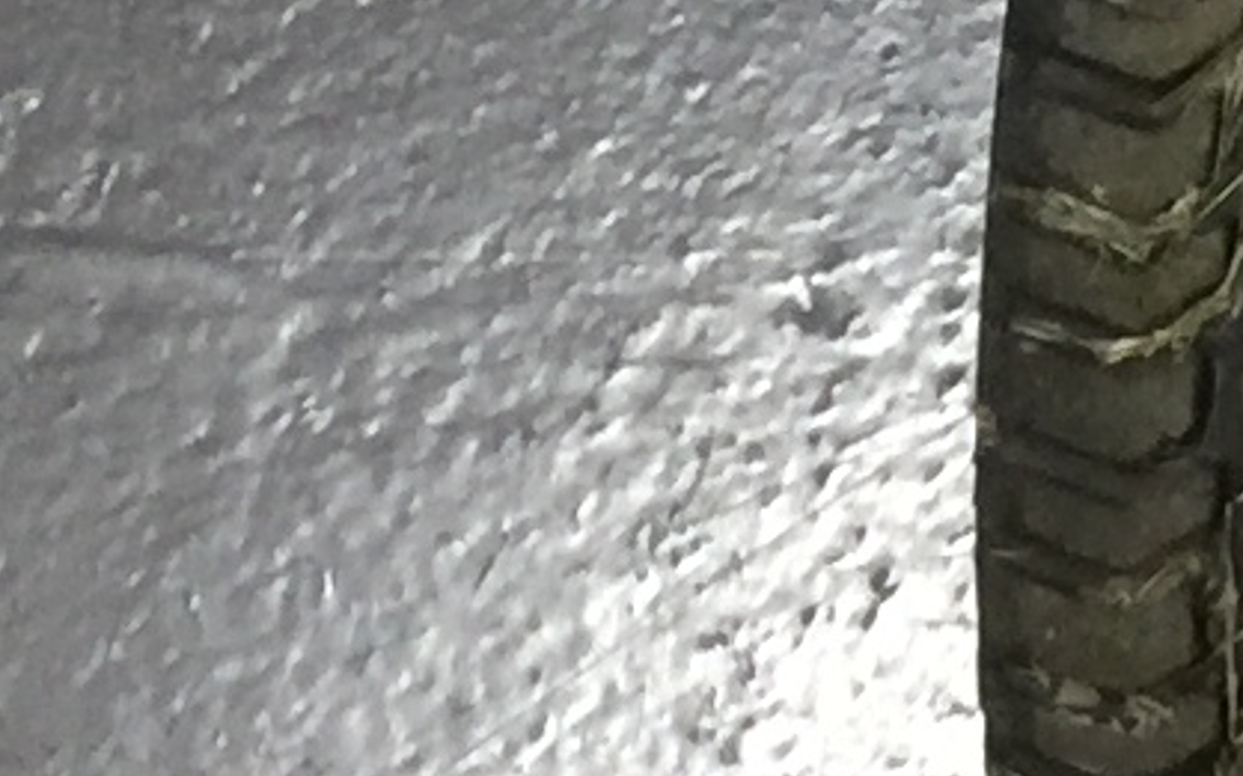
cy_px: -2028
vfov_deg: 5.0
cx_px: 3586
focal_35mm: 240
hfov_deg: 7.7
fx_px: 8128
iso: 80
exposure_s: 1/17
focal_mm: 4.15
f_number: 2.2
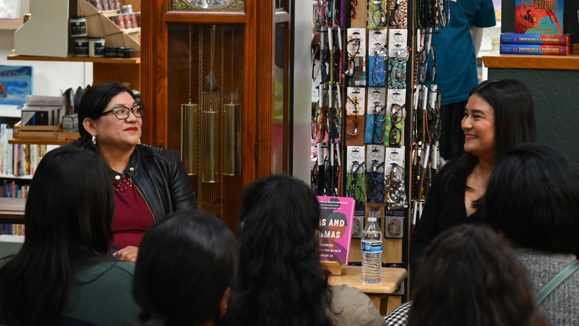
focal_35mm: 120
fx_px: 1836
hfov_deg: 17.9
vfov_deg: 10.1
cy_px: 126
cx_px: 289
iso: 1800
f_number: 4.8
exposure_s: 1/40
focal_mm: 69
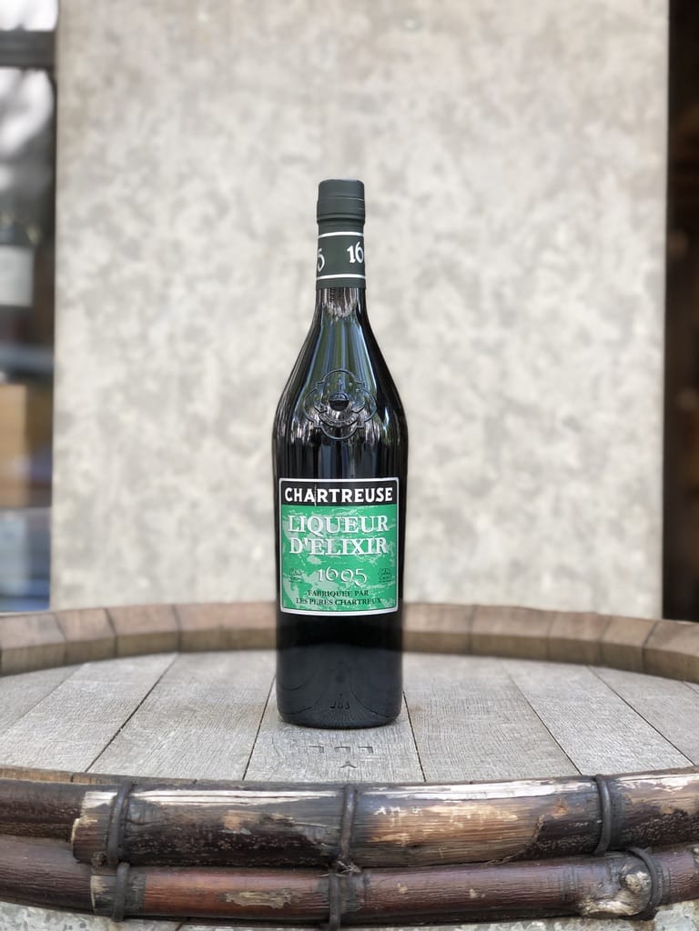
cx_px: 350
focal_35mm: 52
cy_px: 466
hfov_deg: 28.0
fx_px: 1400
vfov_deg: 36.8
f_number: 2.4
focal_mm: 6
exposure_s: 1/50
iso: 20
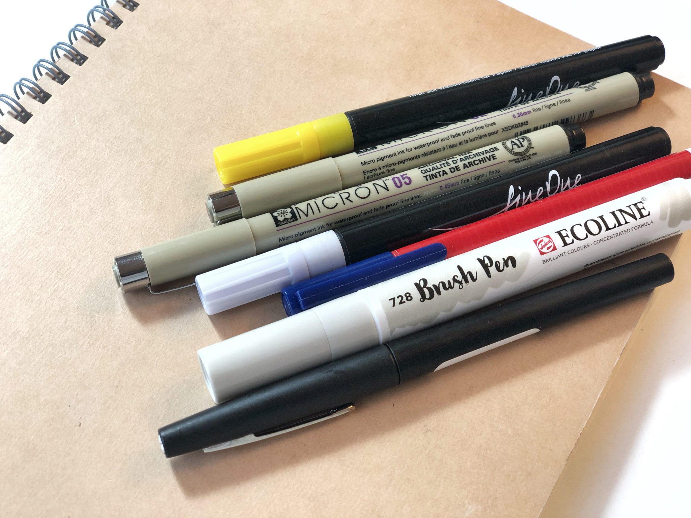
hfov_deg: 36.8
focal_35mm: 52
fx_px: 1038
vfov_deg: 28.0
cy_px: 259
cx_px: 346
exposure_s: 1/50
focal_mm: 6
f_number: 2.4
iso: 50
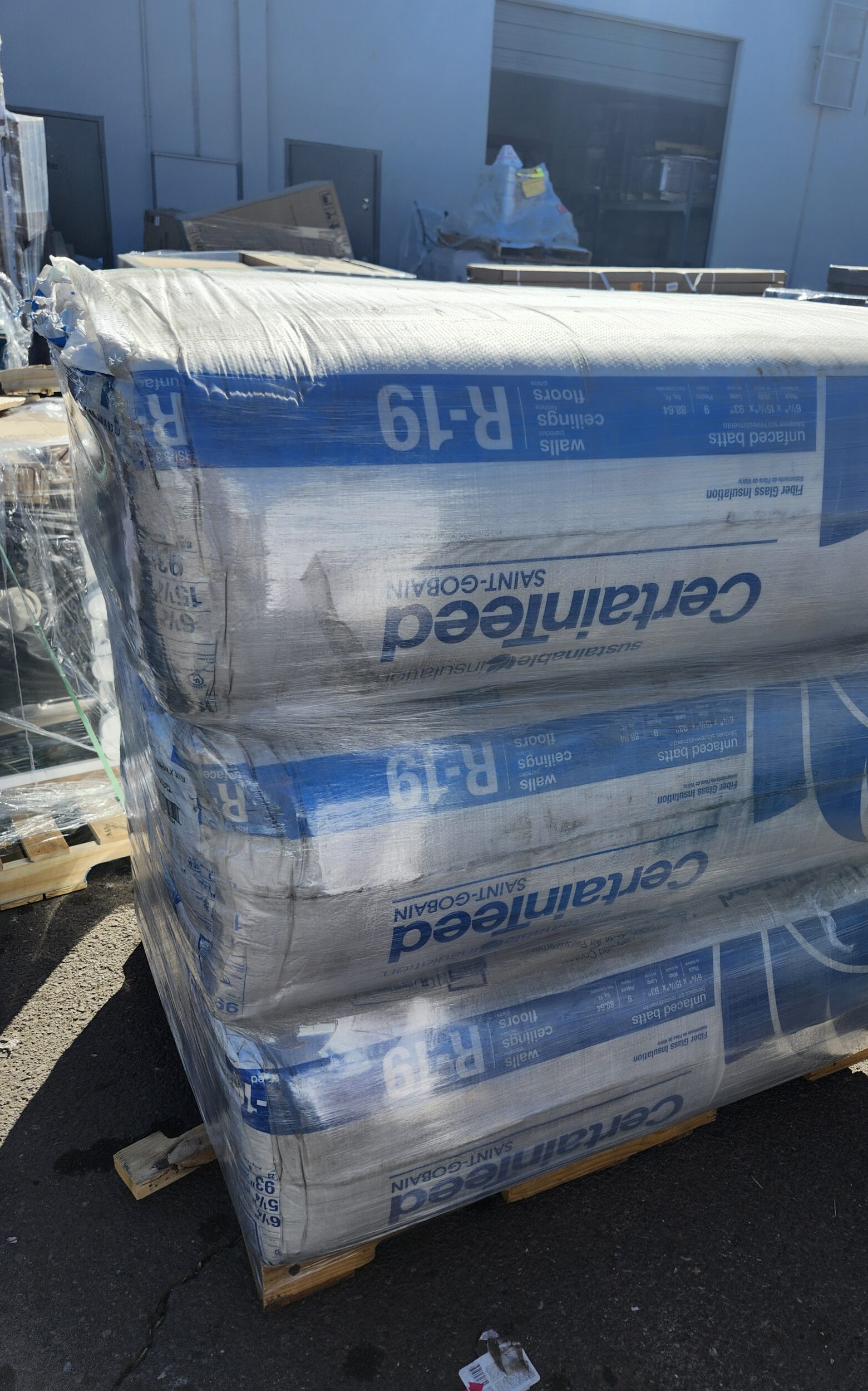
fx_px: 947
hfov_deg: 48.9
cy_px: 693
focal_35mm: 25
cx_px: 534
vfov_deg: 72.6
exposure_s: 1/1614
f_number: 1.8
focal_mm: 5.54
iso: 25
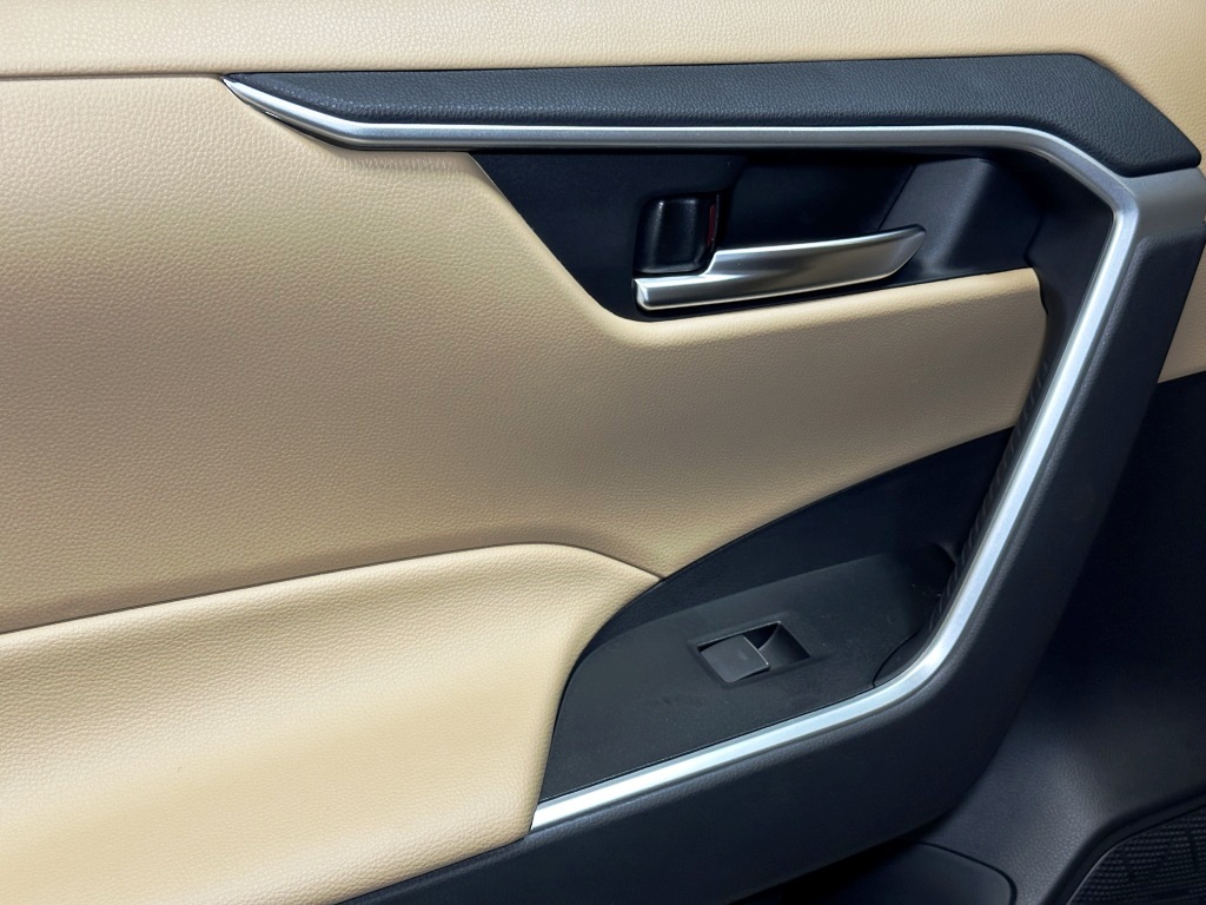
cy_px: 452
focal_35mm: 48
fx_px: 1672
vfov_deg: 30.3
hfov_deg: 39.7
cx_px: 603
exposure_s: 1/40
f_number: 1.78
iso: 250
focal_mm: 6.86
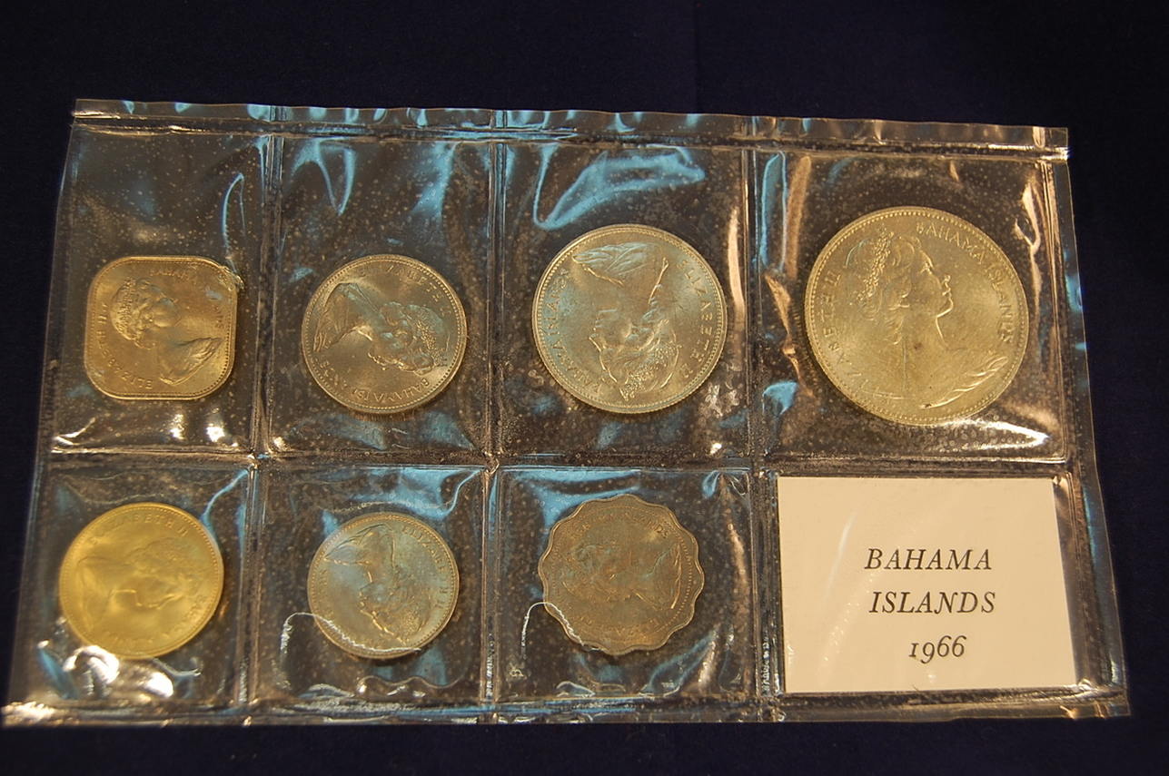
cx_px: 584
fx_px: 1557
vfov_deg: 28.0
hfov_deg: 41.2
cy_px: 388
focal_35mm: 48
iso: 320
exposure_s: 1/125
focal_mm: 32
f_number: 5.6
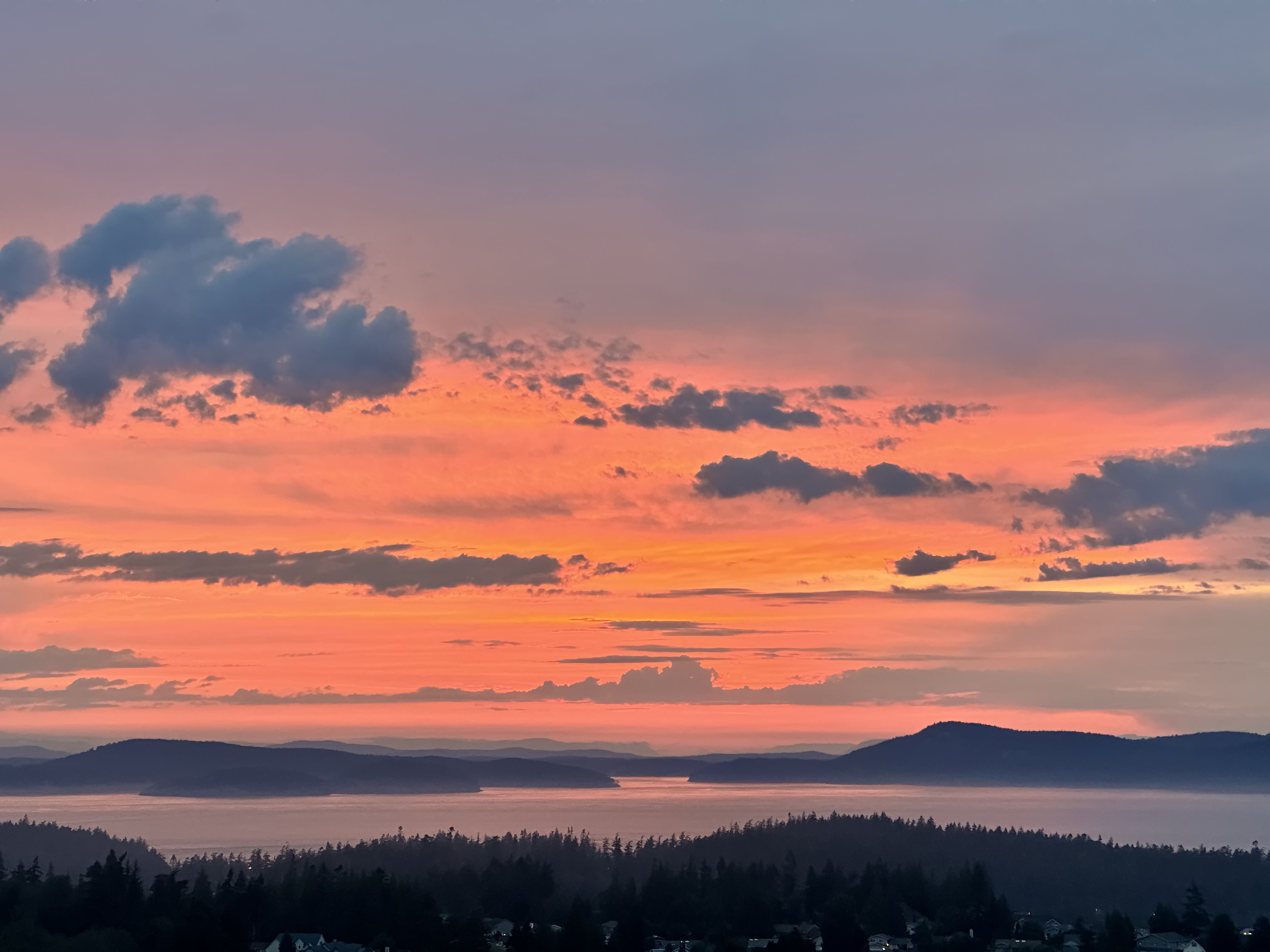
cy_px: 476
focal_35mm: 77
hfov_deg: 25.3
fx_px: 2825
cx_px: 635
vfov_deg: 19.1
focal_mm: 9
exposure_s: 1/99
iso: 125
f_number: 2.8
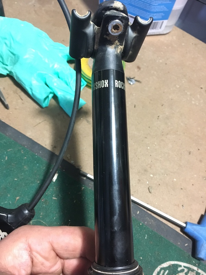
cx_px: 103
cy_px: 138
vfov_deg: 61.7
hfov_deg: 48.2
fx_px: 230
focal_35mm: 29
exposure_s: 1/17
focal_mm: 4.15
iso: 250
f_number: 2.2
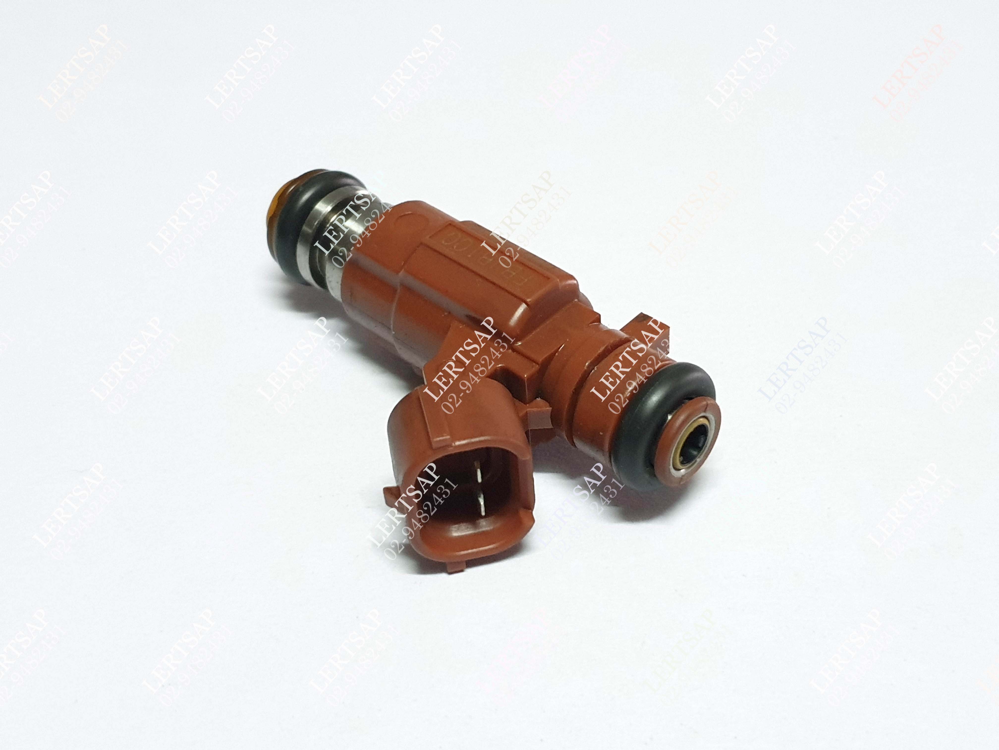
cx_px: 500
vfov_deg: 53.1
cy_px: 375
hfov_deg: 67.3
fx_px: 750
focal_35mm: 26
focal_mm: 4.3
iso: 400
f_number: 1.5
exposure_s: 1/50
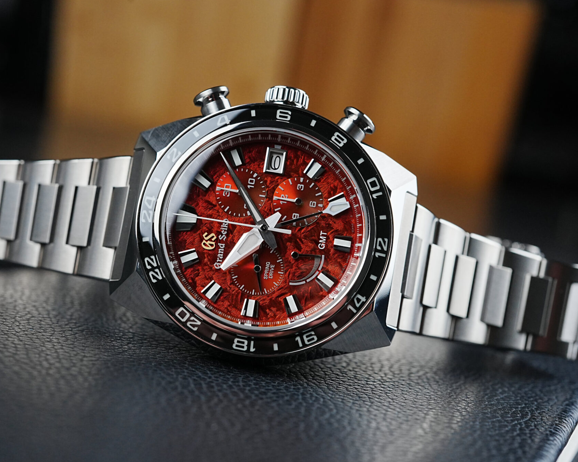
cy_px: 232
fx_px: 975
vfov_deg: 26.7
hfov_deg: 33.0
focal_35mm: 57
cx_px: 278
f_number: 7.1
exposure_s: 1/100
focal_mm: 50
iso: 1000
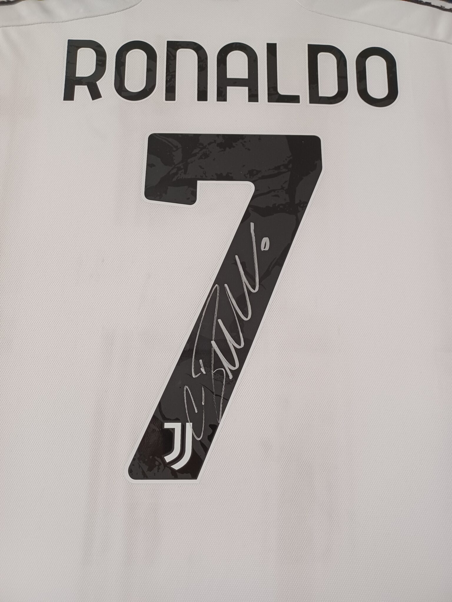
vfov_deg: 69.4
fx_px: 435
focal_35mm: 25
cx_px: 226
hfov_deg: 54.9
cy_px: 301
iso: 400
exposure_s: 1/33.3
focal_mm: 4.6
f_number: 1.8
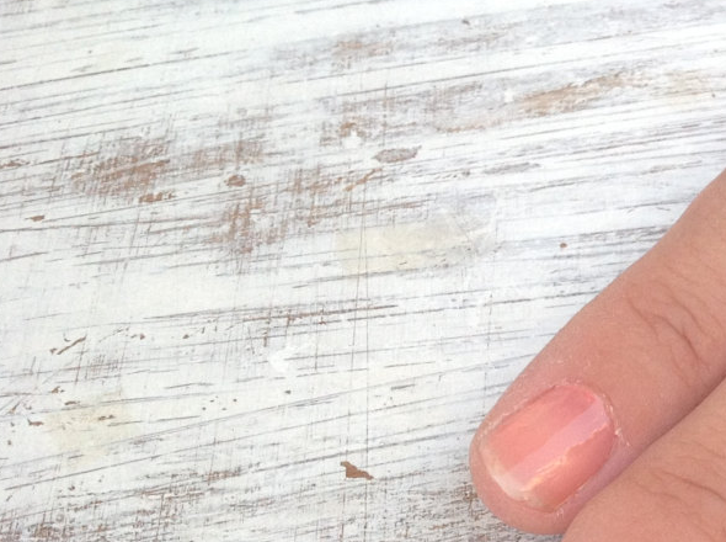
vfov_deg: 16.5
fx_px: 1863
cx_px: 896
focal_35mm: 89
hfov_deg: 20.5
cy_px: 366
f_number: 2.4
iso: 80
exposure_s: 1/120
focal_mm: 4.28
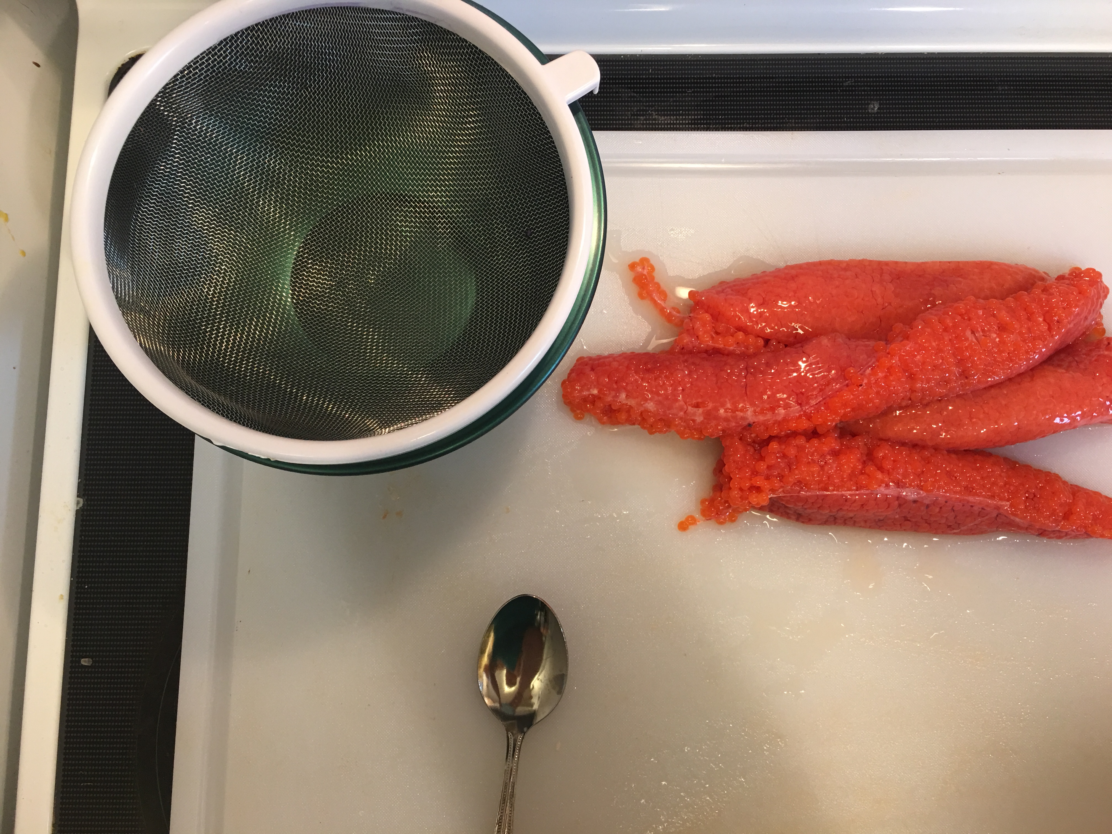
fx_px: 932
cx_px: 556
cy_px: 417
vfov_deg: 48.2
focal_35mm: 29
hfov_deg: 61.7
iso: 40
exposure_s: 1/15
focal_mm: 4.15
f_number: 2.2
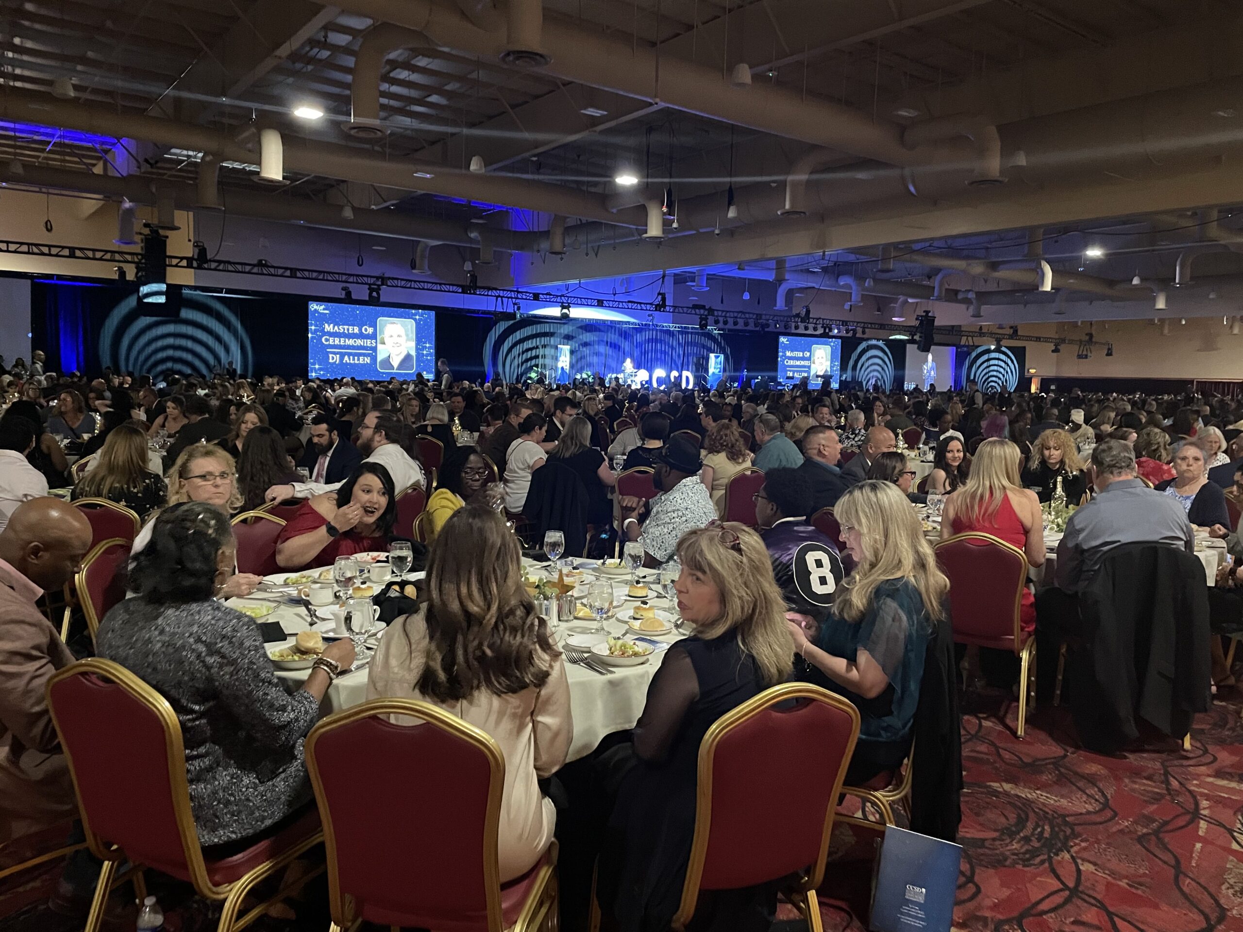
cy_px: 466
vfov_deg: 53.1
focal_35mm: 26
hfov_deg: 67.3
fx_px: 934
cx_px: 622
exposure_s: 1/30
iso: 1000
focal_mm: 4.2
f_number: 1.6
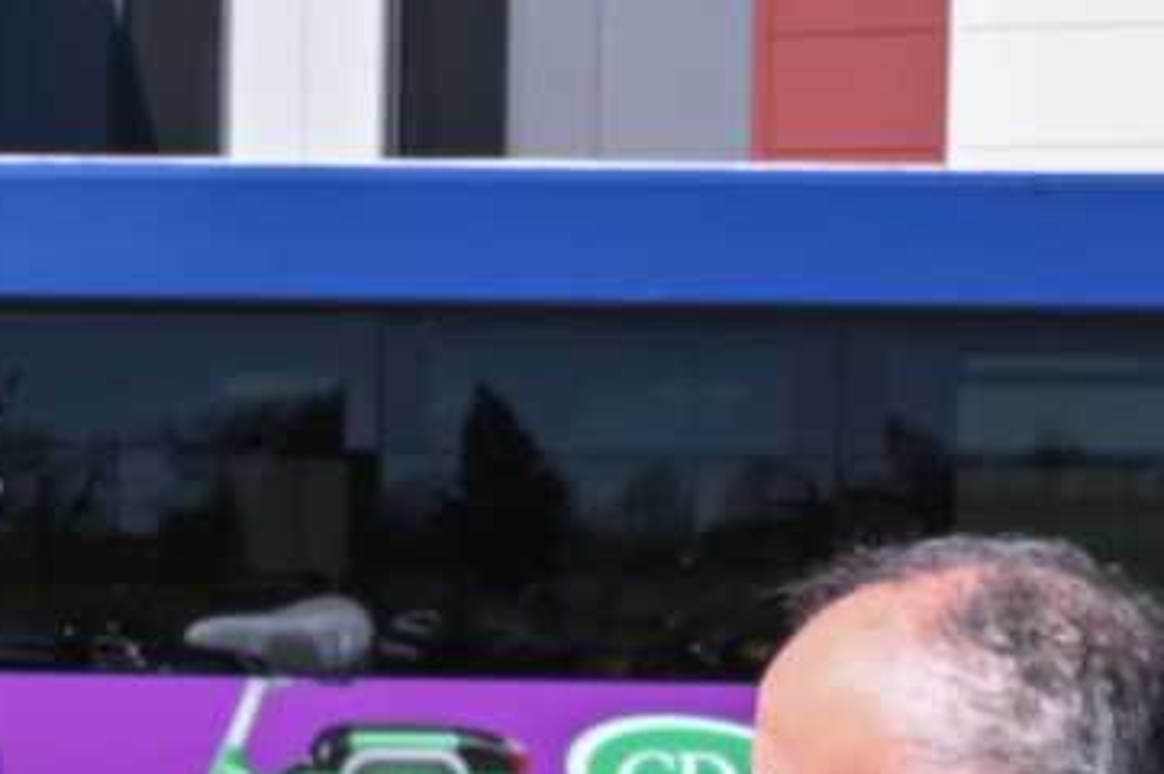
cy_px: 819
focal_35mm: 170
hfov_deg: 12.1
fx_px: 5492
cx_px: 364
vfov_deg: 8.0
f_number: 22
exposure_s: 1/200
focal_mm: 30
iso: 640
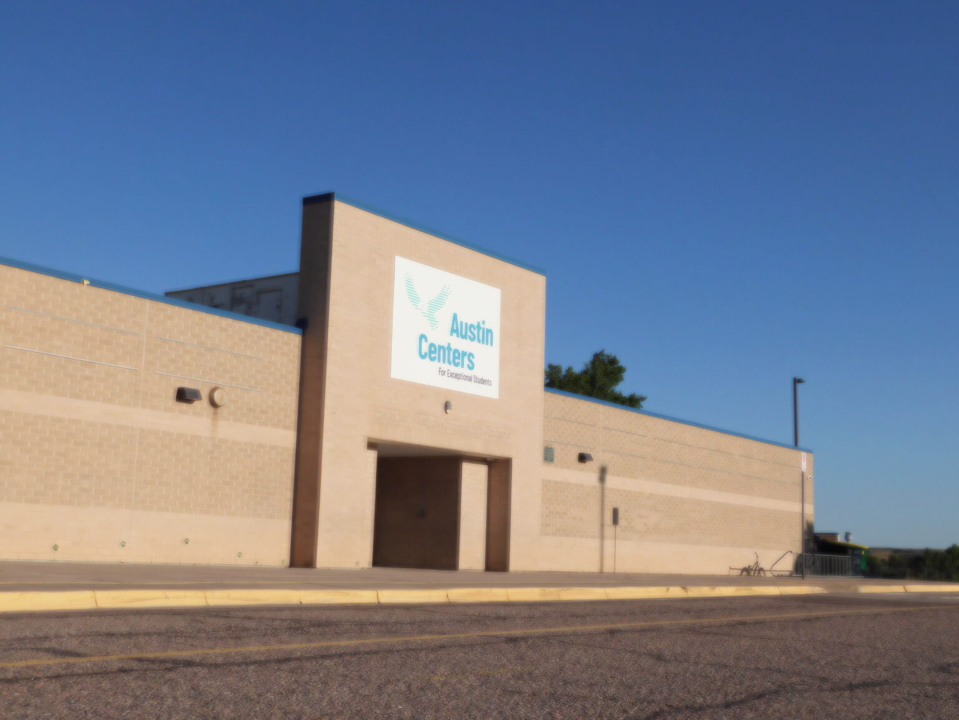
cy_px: 360
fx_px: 1247
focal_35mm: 45
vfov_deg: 32.2
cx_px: 480
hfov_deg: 42.1
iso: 125
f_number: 7.4
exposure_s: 1/640
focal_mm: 8
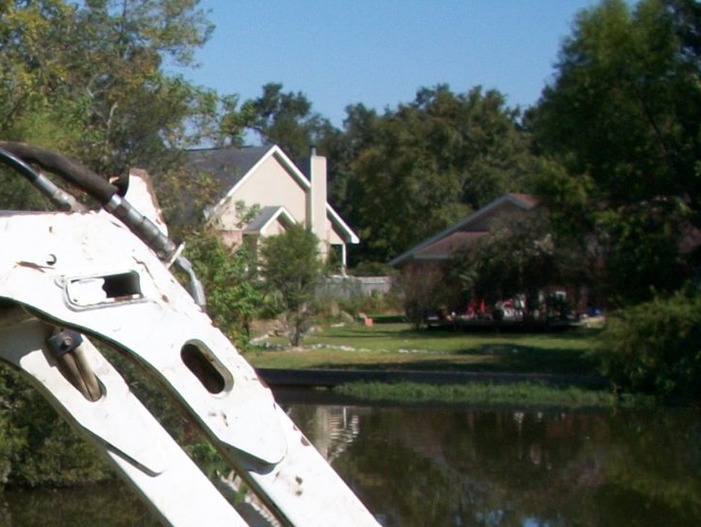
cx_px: -158
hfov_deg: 18.8
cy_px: 638
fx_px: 1986
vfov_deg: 14.6
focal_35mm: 98
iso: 80
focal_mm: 6.3
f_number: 5.6
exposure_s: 1/400
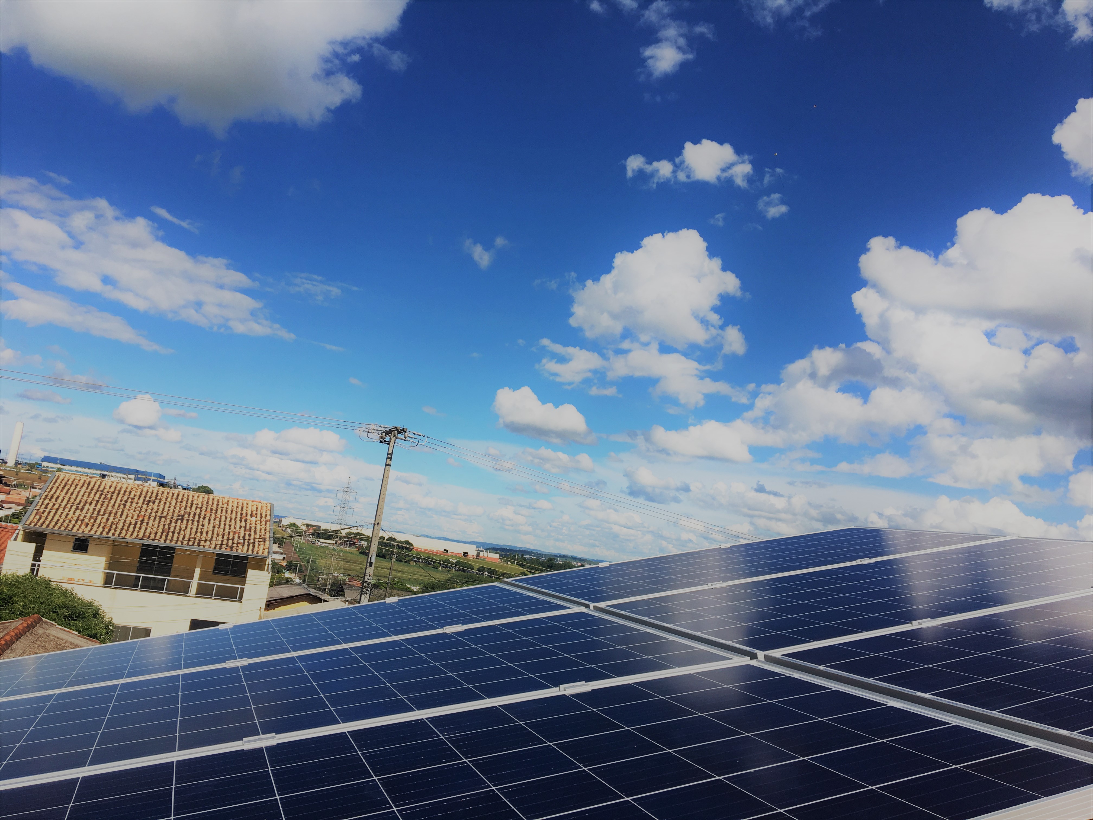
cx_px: 546
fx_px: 916
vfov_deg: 48.2
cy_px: 410
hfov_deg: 61.7
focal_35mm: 29
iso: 25
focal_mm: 4.15
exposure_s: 1/2849
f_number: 2.2
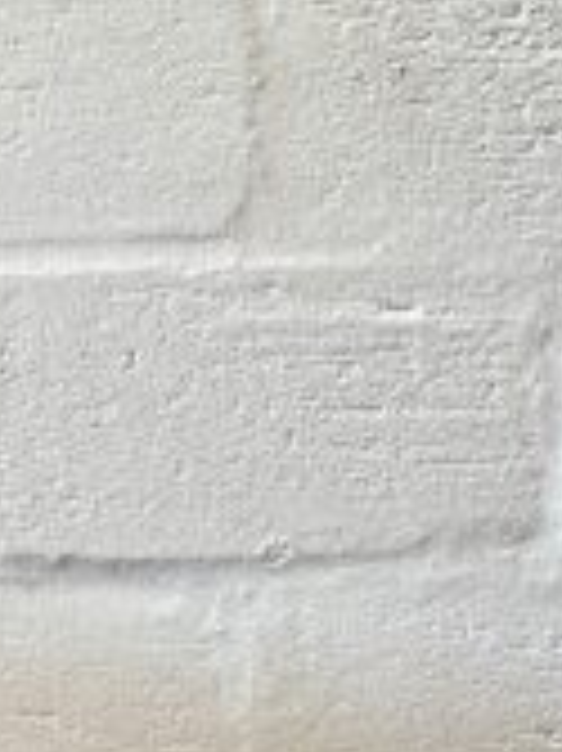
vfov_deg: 17.6
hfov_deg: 12.3
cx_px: -474
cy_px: 770
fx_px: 2363
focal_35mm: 109
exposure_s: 1/121
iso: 40
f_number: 1.5
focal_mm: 5.7
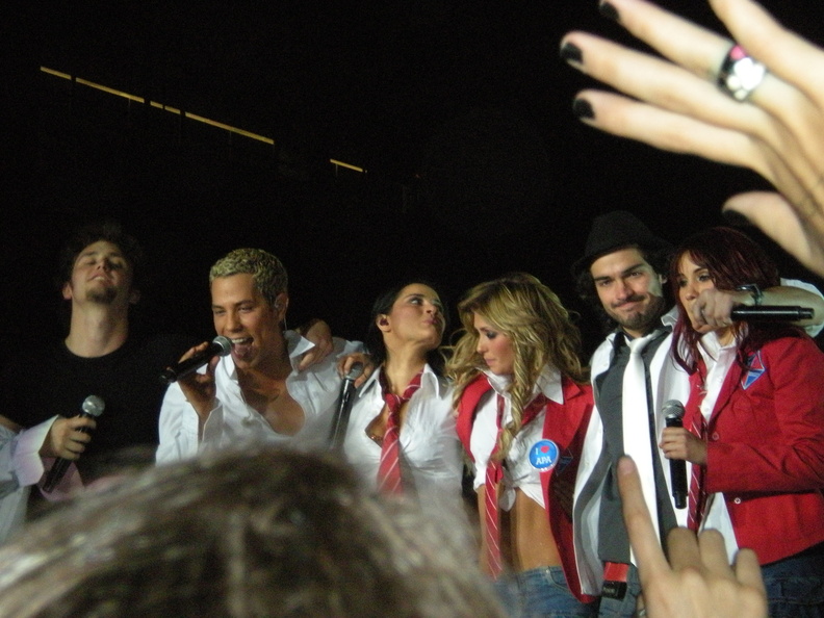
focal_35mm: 114
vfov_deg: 13.0
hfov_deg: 17.3
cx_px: 412
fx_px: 2714
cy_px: 309
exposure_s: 1/125
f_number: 5.9
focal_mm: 18.9
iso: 643
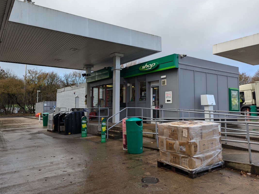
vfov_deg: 51.3
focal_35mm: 27
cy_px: 91
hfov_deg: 65.3
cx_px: 122
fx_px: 202
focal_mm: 6.81
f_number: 1.85
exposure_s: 1/400
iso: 48
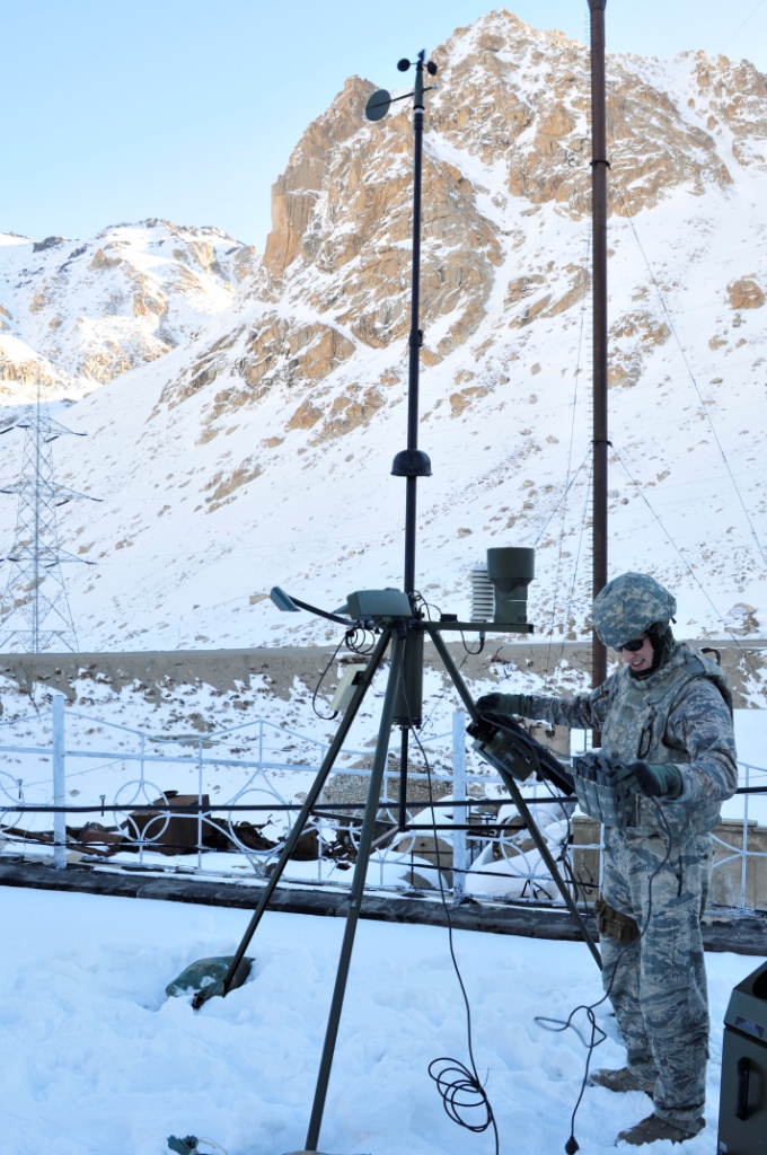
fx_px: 1154
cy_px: 578
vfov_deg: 53.2
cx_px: 384
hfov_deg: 36.8
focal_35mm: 36
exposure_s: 1/160
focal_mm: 24
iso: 200
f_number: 5.6
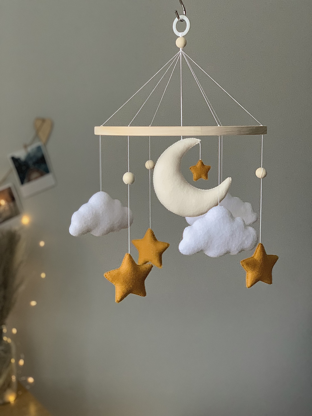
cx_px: 156
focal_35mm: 52
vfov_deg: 36.8
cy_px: 208
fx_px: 625
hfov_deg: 28.0
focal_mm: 6
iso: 500
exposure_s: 1/40
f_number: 2.4
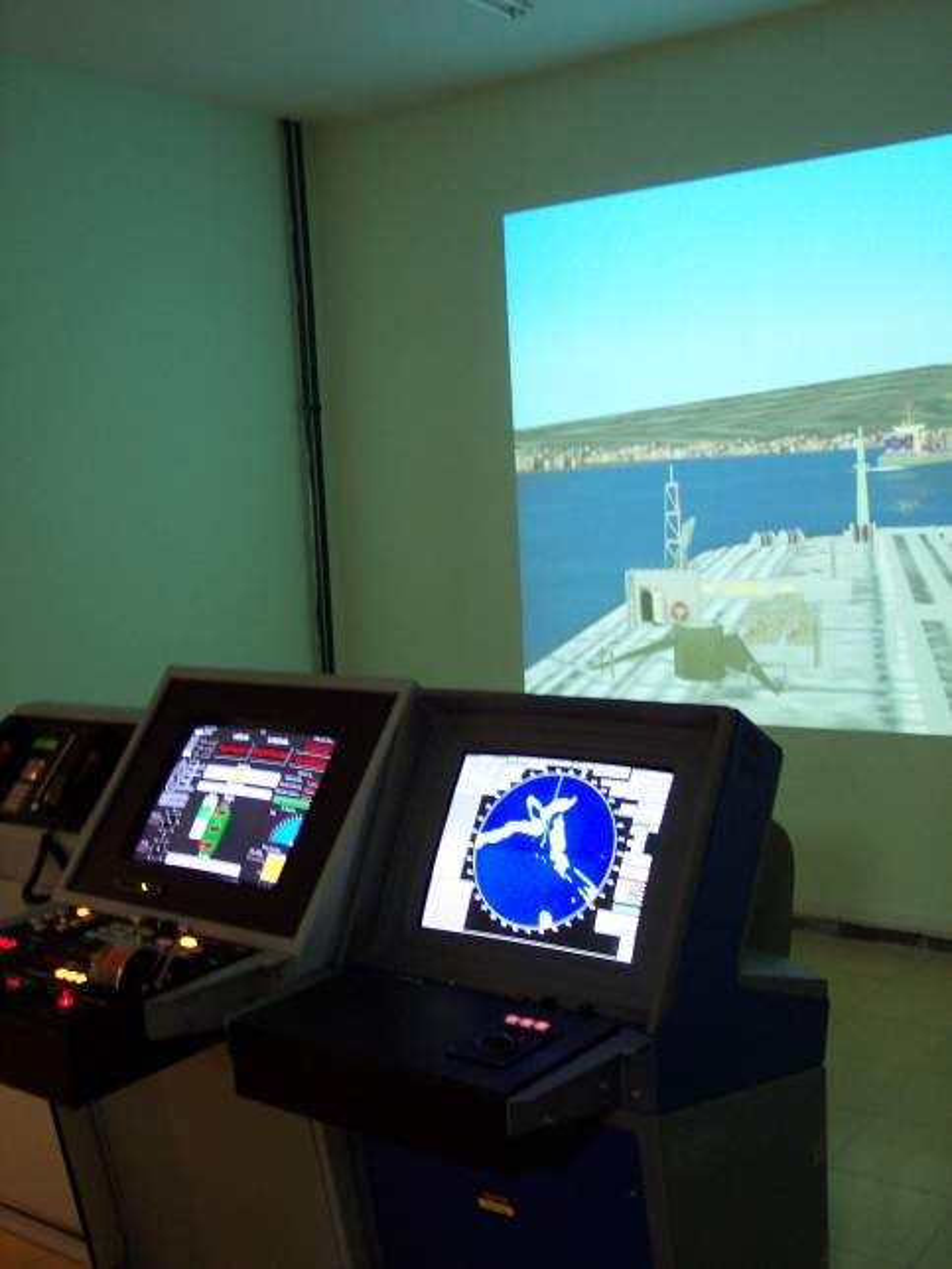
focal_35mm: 38
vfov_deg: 49.0
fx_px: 1393
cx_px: 476
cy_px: 634
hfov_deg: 37.7
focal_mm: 8
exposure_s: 1/8
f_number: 2.8
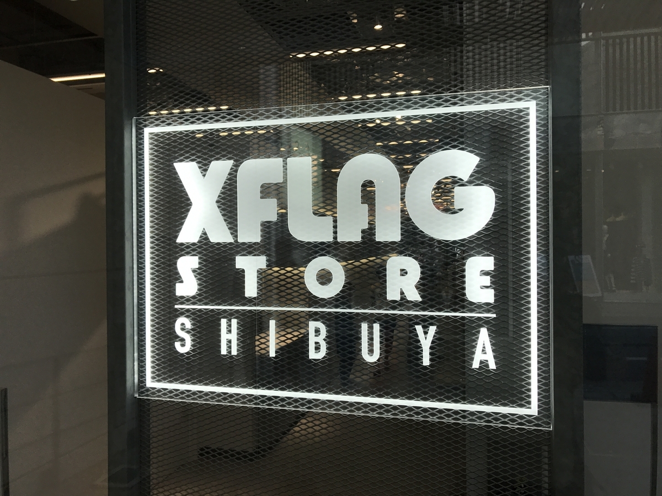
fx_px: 535
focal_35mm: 28
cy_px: 248
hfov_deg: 63.4
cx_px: 331
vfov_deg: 49.7
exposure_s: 1/287
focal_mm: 3.99
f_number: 1.8
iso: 20
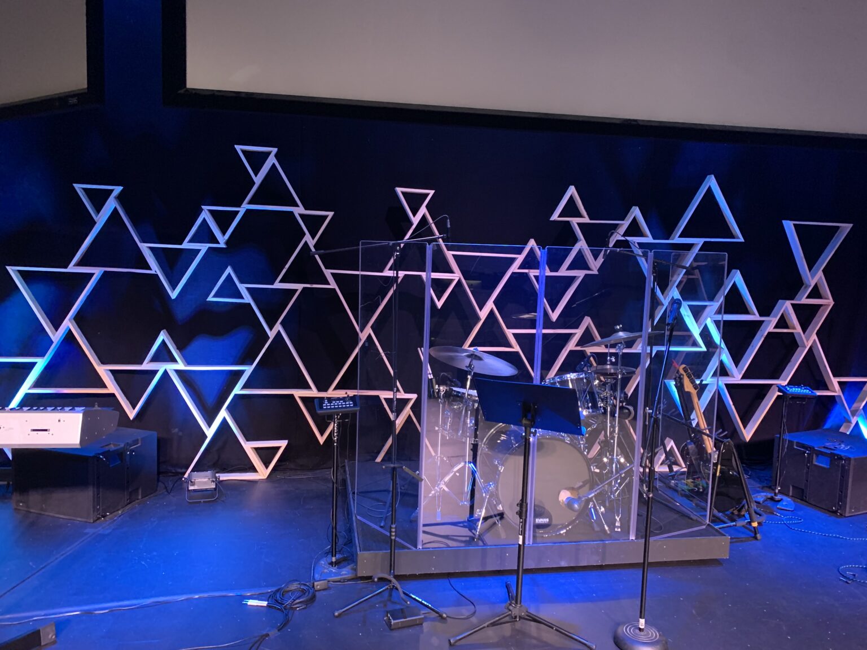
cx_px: 434
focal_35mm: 26
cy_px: 325
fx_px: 651
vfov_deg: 53.1
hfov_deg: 67.3
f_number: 1.8
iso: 400
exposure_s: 1/30
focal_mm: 4.25
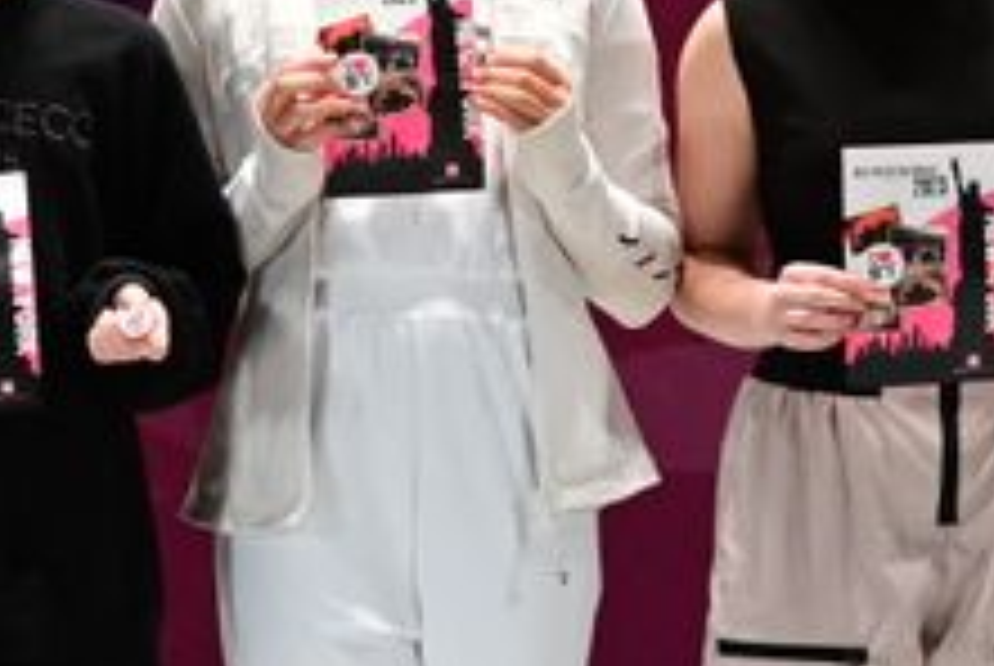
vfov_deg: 2.4
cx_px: -1957
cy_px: 423
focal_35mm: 576
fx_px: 15925
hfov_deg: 3.5
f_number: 4.5
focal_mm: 85
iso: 2500
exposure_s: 1/400
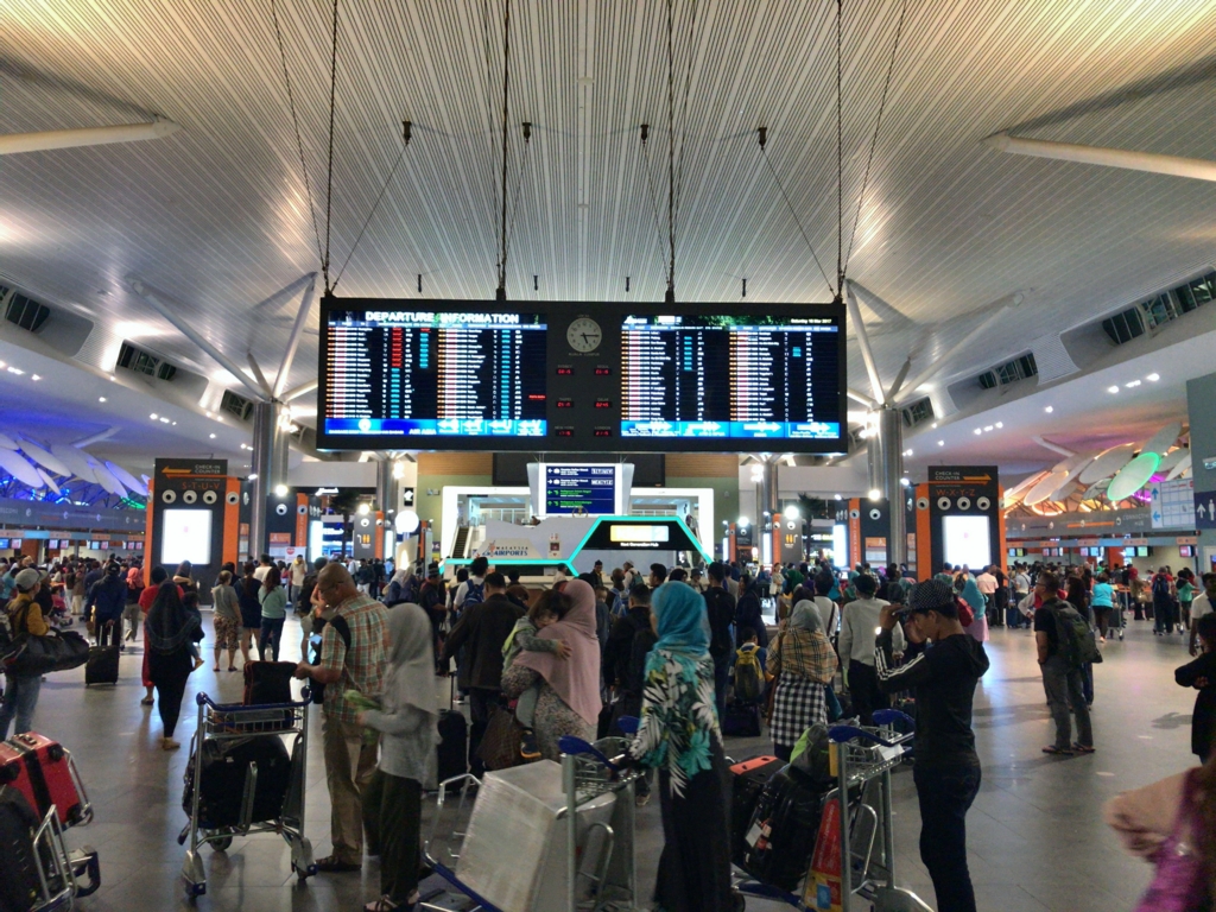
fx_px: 984
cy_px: 456
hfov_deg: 63.4
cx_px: 608
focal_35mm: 28
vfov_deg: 49.7
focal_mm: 3.99
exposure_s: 1/30
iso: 160
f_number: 1.8
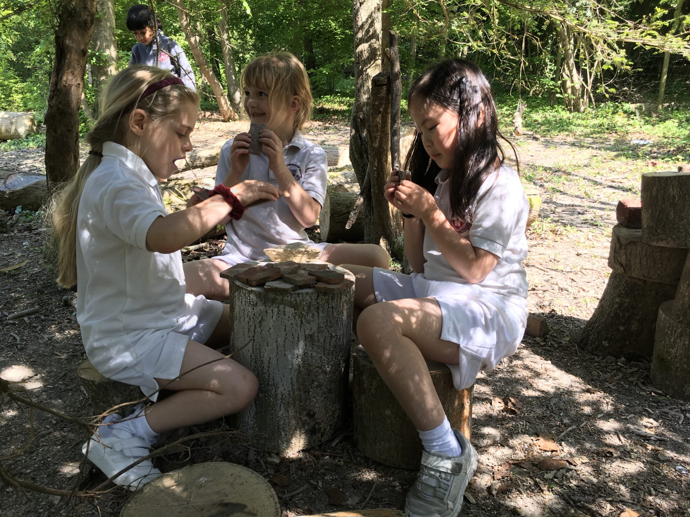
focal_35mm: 29
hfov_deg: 61.7
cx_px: 345
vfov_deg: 48.2
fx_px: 578
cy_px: 258
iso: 25
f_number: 2.2
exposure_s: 1/130
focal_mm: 4.15
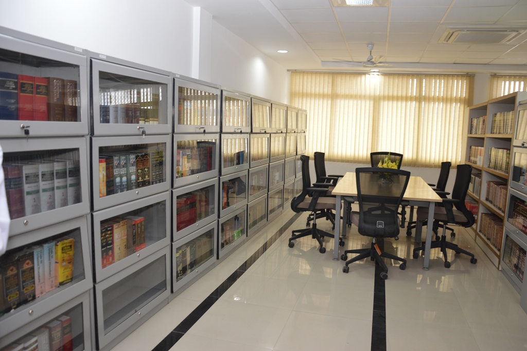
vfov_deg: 47.9
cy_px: 176
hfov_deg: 67.4
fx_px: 395
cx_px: 264
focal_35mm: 27
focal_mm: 18
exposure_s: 1/60
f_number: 3.5
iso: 500
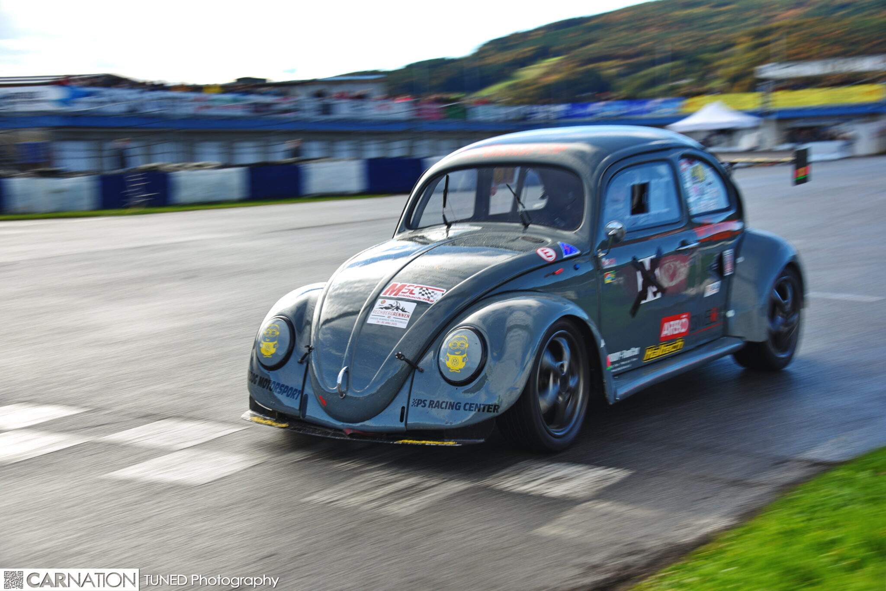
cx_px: 443
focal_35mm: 58
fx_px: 1428
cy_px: 296
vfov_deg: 23.4
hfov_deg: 34.5
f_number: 5.6
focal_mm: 58
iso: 63
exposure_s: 1/160
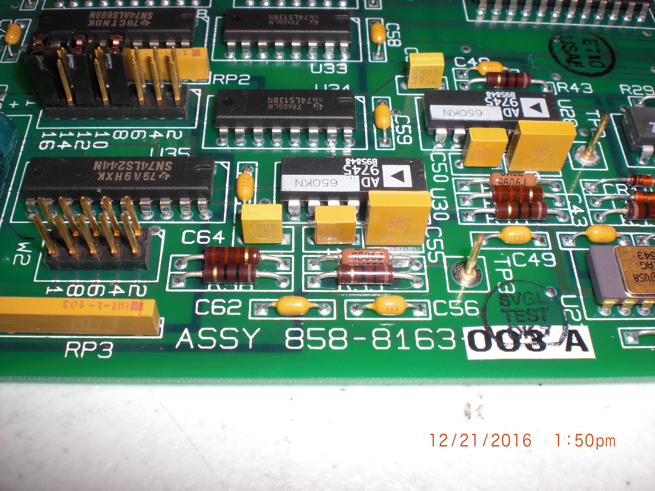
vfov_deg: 37.7
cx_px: 328
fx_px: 719
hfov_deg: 49.0
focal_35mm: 38
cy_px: 246
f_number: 5.6
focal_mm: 6.3
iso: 64
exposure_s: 1/60
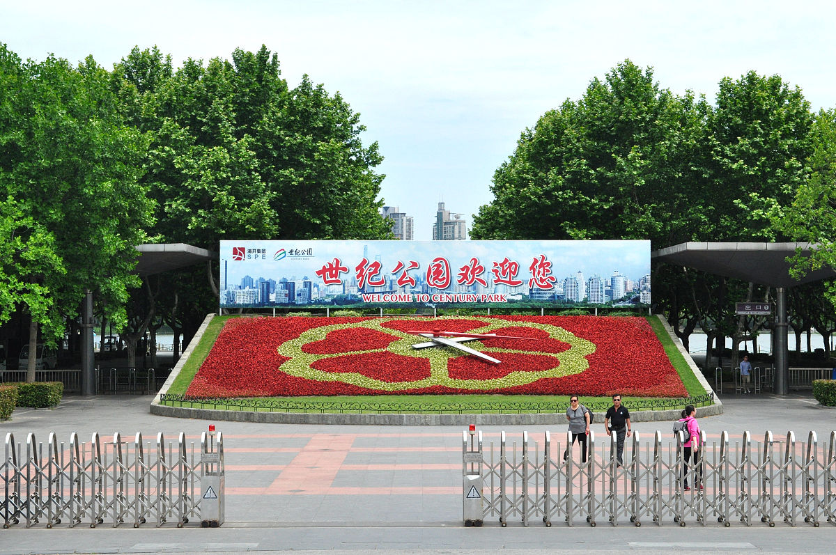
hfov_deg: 30.5
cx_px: 418
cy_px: 278
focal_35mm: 66
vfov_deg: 20.6
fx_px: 1531
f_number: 13
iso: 800
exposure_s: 1/640
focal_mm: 44
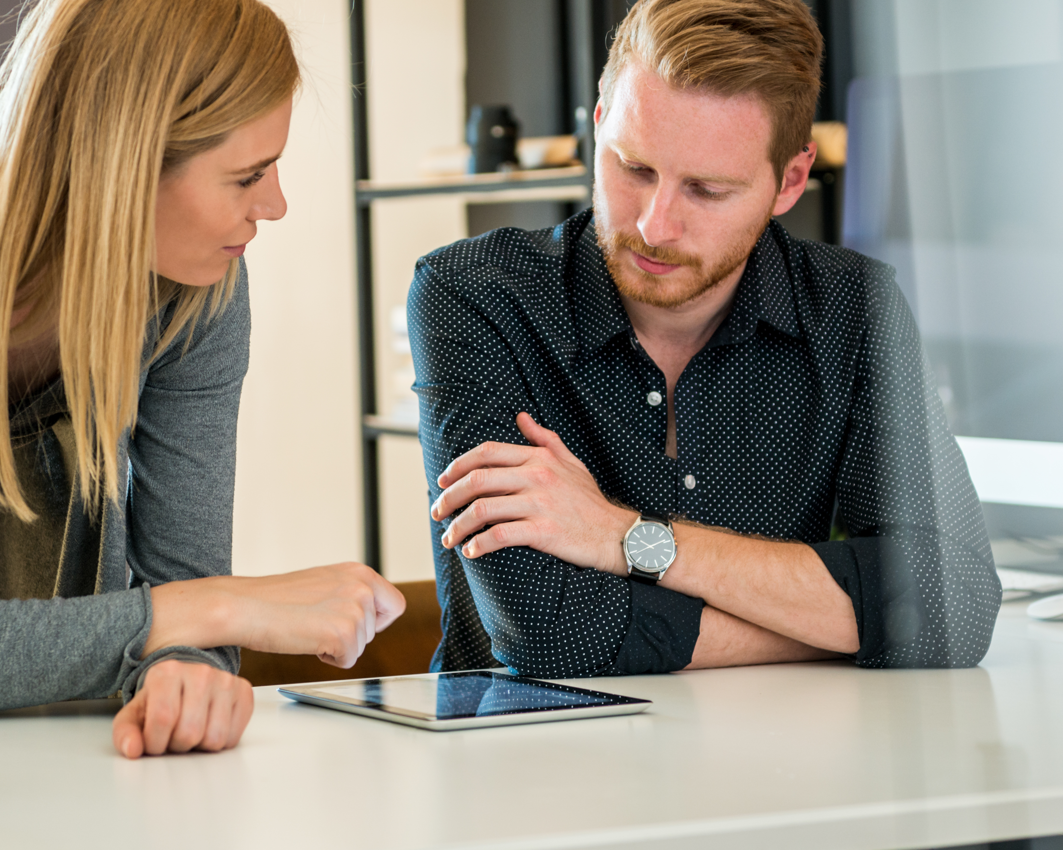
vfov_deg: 14.4
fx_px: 3366
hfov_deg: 17.9
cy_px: 395
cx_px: 491
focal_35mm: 107
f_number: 2.8
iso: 400
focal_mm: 70
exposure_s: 1/125
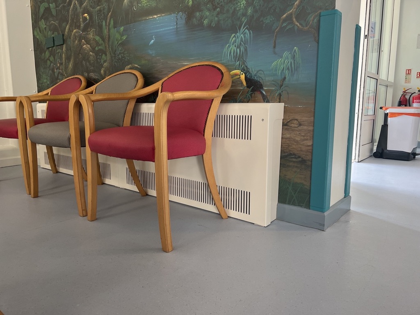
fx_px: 315
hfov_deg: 67.3
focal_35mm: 26
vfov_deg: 53.1
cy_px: 158
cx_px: 210
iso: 100
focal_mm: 5.7
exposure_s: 1/100
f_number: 1.5
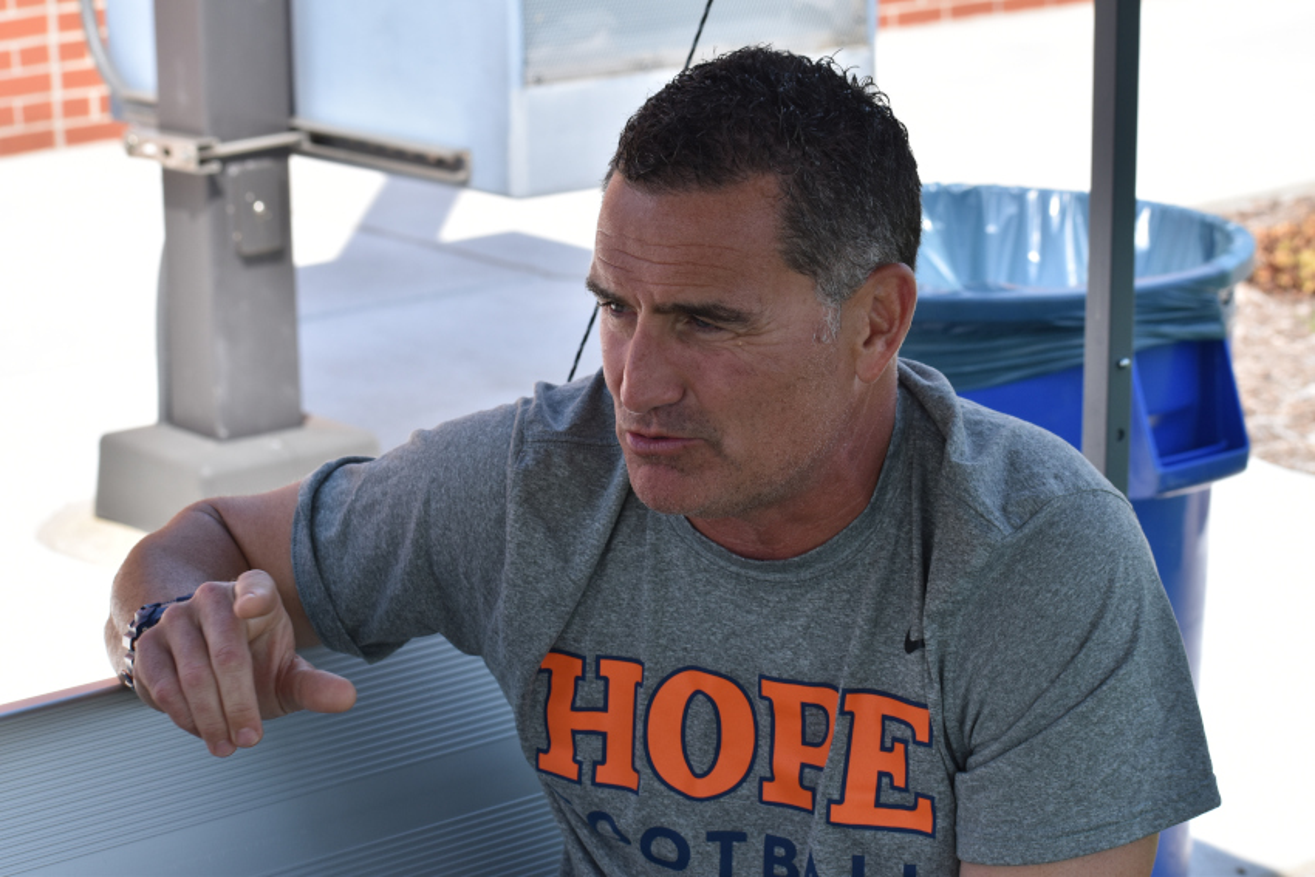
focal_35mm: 105
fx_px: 3836
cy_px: 438
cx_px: 658
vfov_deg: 13.0
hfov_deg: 19.5
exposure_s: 1/320
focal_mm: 70
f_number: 9
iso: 200
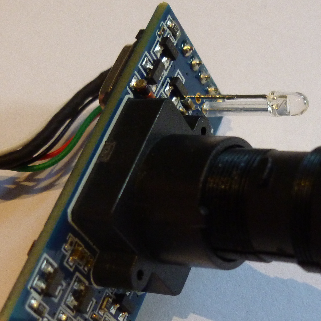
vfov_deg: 23.4
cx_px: 181
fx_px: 766
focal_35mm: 73
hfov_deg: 23.7
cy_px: 251
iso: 320
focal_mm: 6.5
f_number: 3.6
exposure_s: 1/60
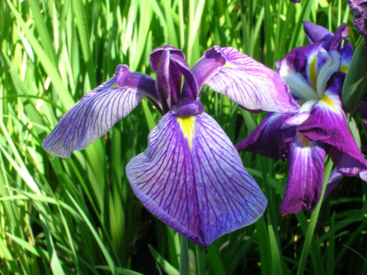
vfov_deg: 19.9
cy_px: 138
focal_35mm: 74
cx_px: 184
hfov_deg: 26.3
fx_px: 784
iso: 50
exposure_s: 1/40.3
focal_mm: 12.3
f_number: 6.7
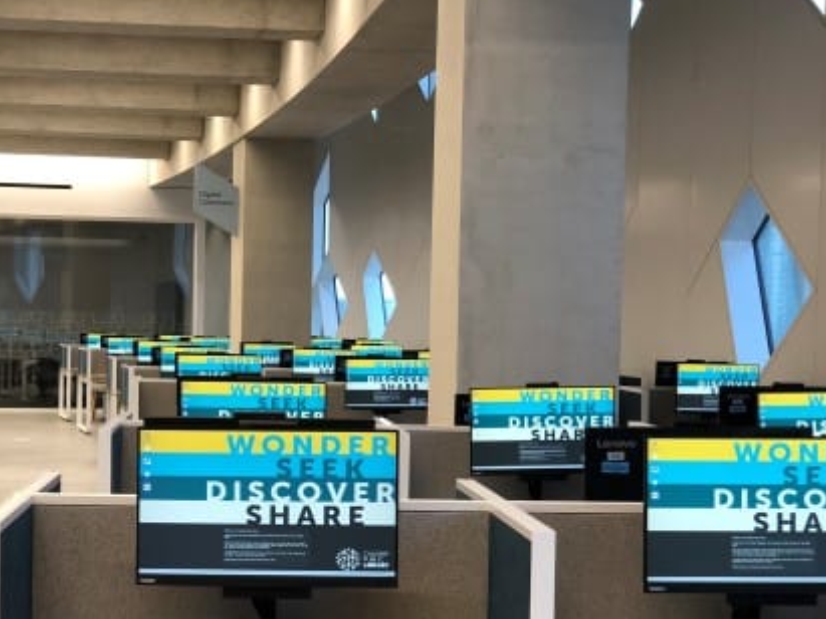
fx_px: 1932
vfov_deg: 18.1
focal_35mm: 81
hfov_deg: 24.1
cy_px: 432
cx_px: 303
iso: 80
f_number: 2.4
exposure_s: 1/60
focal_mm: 6
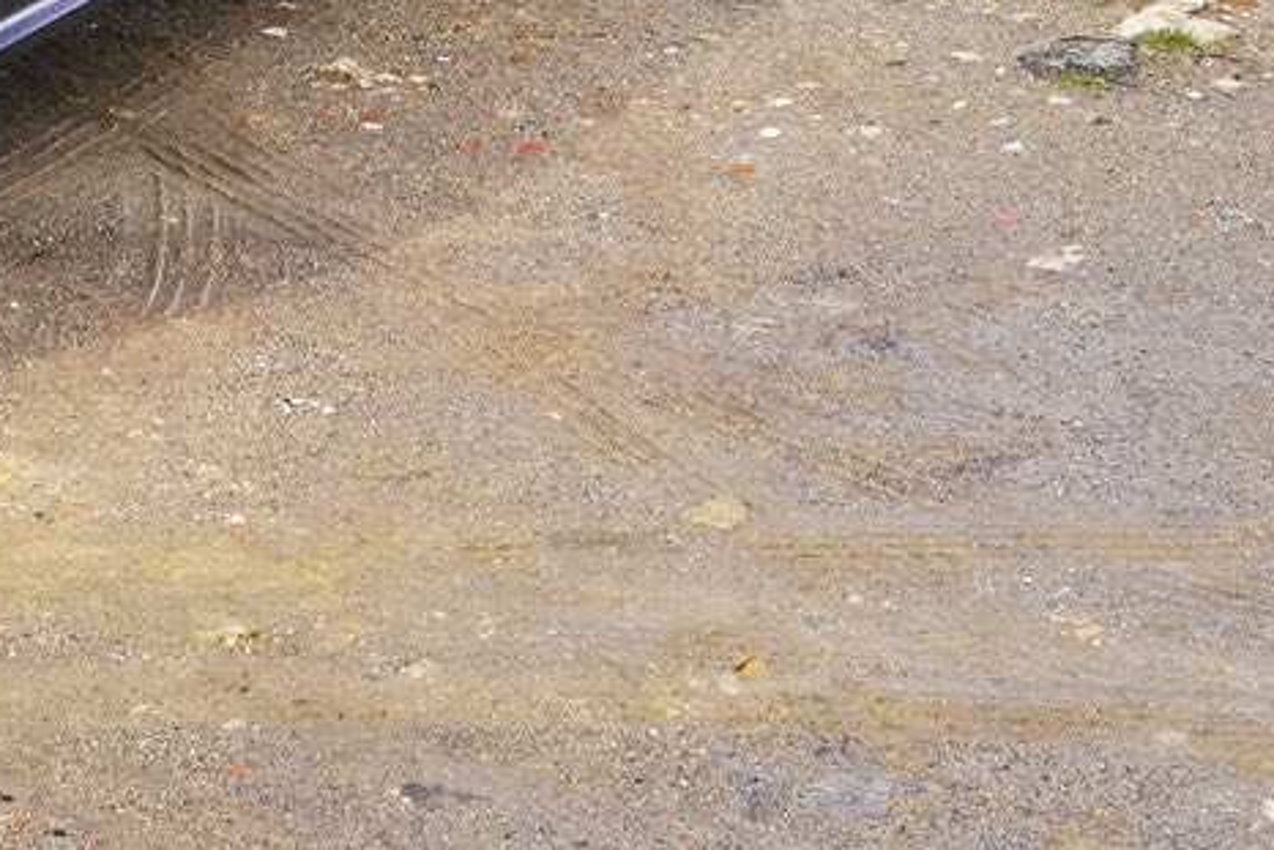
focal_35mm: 197
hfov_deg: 10.2
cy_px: -780
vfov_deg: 6.8
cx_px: -448
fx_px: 6968
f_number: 10
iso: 100
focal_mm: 30.6
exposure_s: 1/160
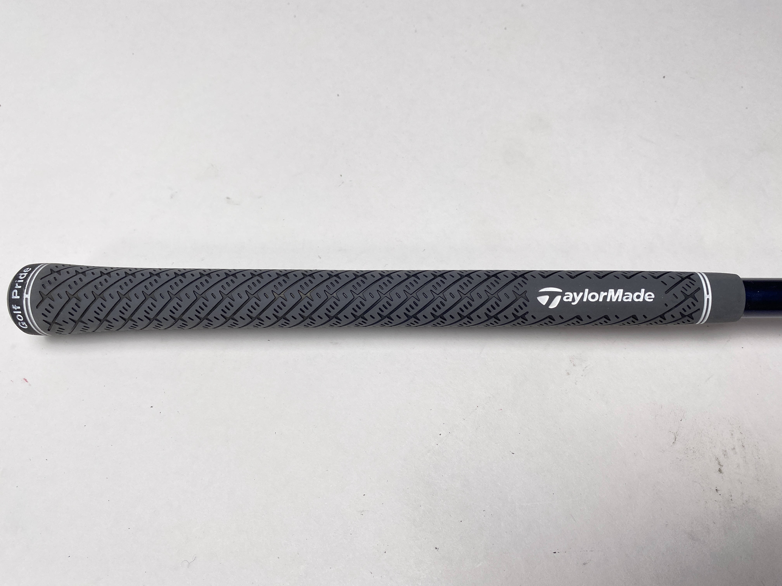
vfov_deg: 53.1
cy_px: 293
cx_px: 391
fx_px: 587
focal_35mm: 26
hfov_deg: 67.3
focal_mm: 4.25
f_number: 1.8
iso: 32
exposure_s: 1/267
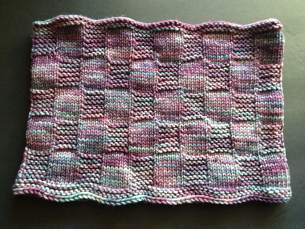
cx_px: 152
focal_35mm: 29
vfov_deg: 48.2
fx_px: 256
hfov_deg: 61.7
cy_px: 114
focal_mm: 4.15
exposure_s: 1/30
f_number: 2.2
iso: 160
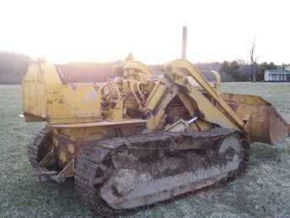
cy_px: 109
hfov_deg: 50.1
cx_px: 145
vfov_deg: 38.7
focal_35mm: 37
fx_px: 310
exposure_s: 1/60
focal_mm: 5.6
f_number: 2.8
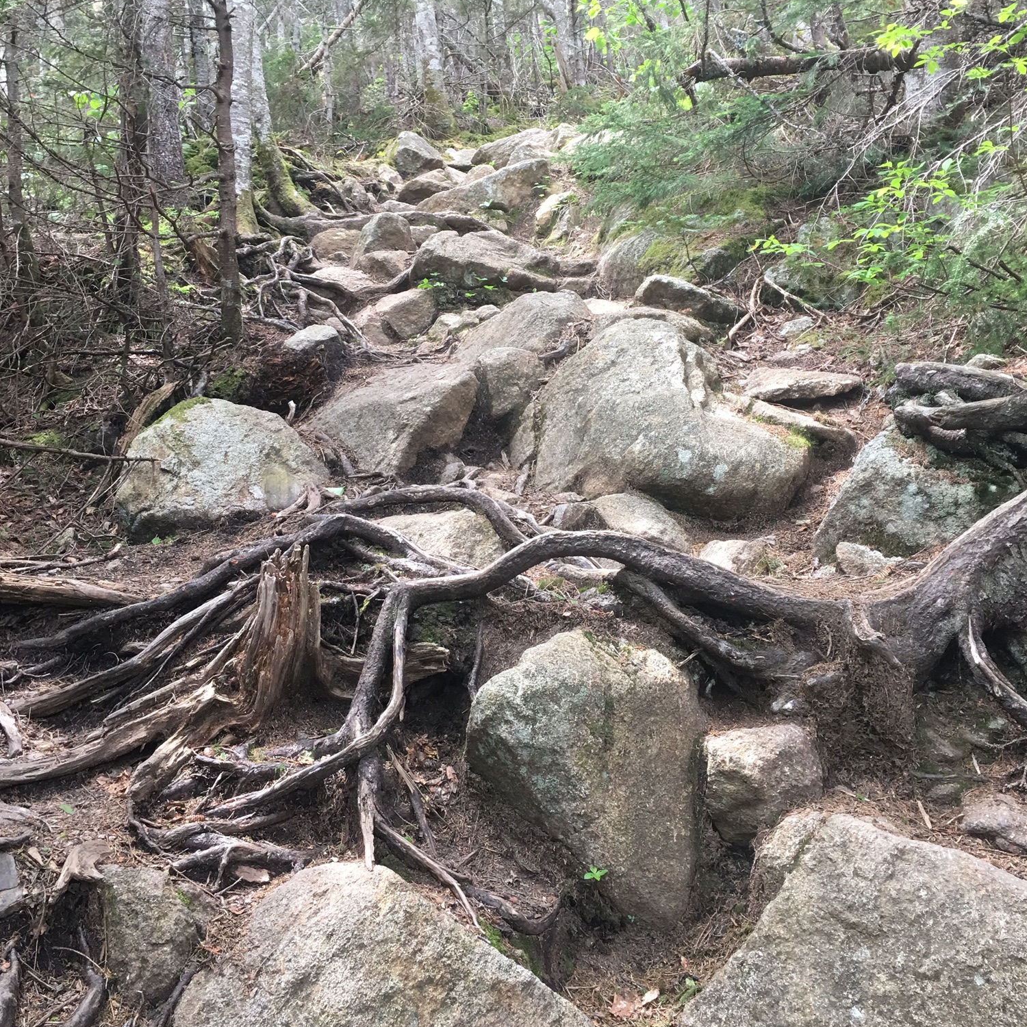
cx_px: 503
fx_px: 1175
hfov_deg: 47.2
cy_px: 432
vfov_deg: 47.1
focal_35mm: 35
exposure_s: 1/30
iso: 25
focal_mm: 4.15
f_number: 2.2
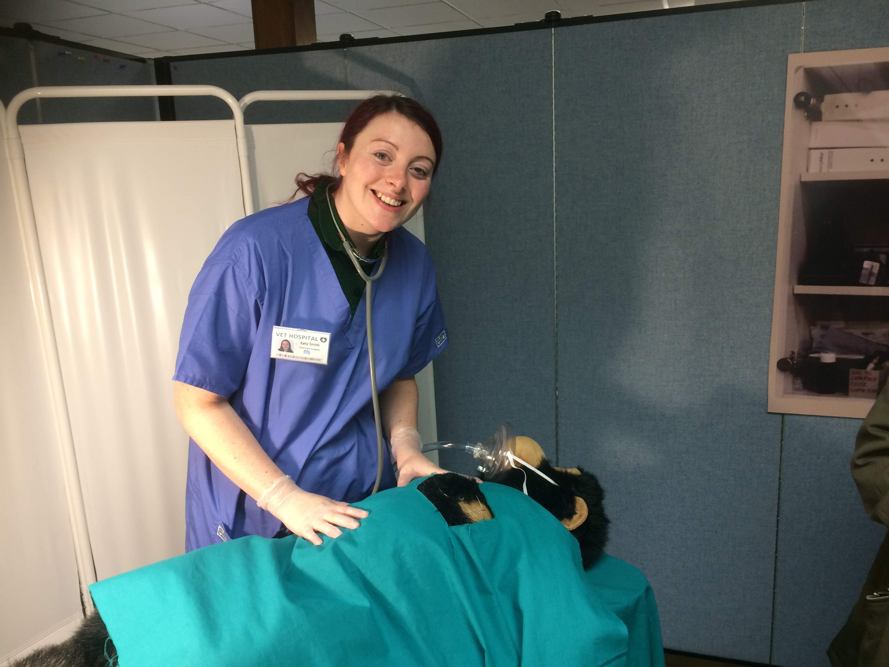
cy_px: 334
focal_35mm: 29
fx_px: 745
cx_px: 444
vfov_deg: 48.2
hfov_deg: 61.7
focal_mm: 4.15
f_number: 2.2
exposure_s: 1/33
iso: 100
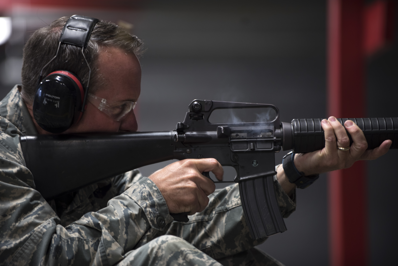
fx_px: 2212
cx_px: 199
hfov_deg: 10.3
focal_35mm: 200
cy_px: 133
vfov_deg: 6.9
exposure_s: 1/60
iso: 500
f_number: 2.8
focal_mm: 200
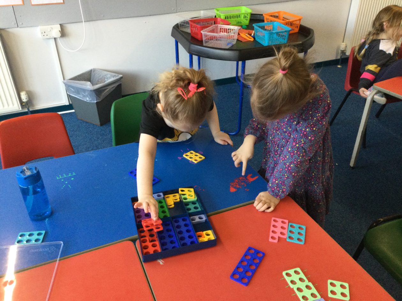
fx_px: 360
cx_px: 201
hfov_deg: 58.4
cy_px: 150
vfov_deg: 45.4
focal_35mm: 31
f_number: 2.4
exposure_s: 1/33
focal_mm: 3.3
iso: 64
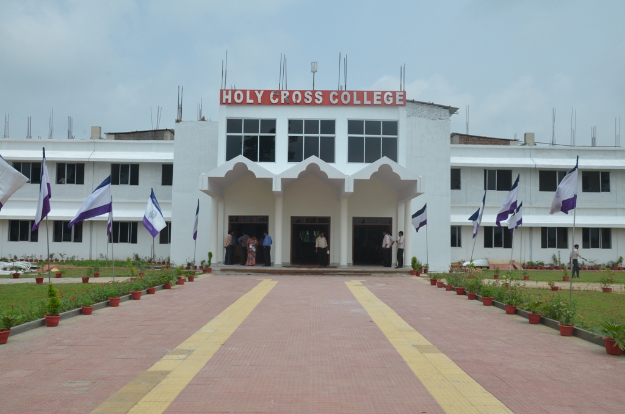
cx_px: 312
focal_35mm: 33
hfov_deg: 57.3
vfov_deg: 39.8
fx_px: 572
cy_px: 207
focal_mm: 22
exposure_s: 1/640
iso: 400
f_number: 13
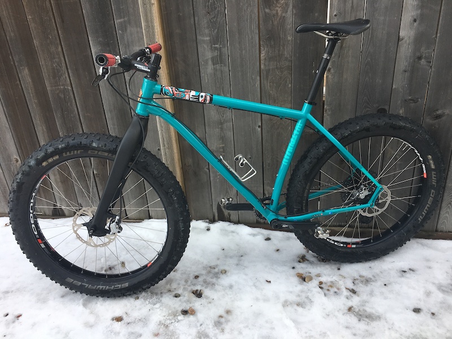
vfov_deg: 48.2
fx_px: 379
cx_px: 226
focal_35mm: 29
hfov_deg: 61.7
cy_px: 170
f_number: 2.2
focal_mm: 4.15
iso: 25
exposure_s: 1/223
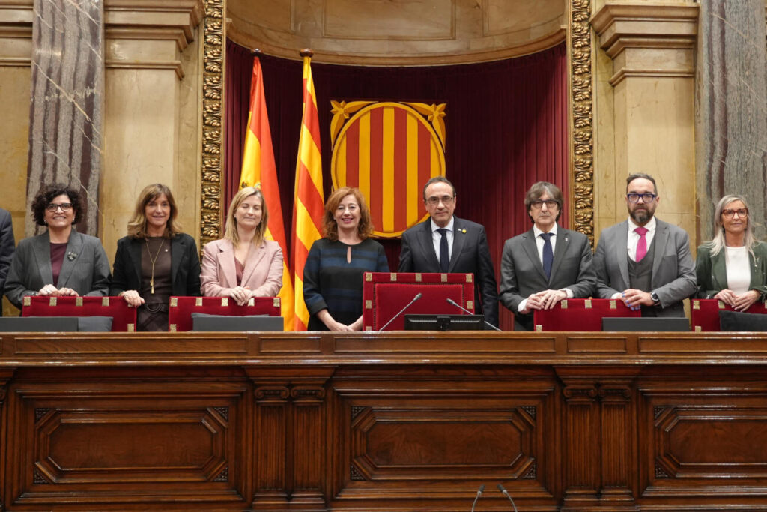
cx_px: 384
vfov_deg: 36.0
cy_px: 256
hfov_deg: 51.9
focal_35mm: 37
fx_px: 788
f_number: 4
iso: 2500
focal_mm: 37
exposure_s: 1/160
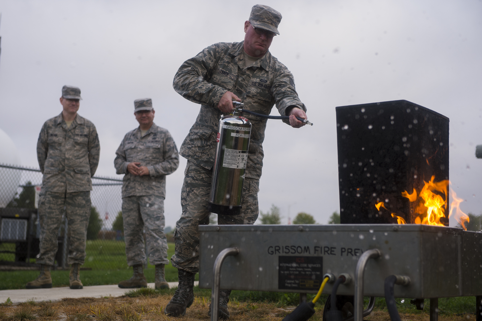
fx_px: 803
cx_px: 241
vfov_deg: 22.6
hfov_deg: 33.4
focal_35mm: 60
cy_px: 160
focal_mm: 60
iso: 200
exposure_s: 1/500
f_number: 4
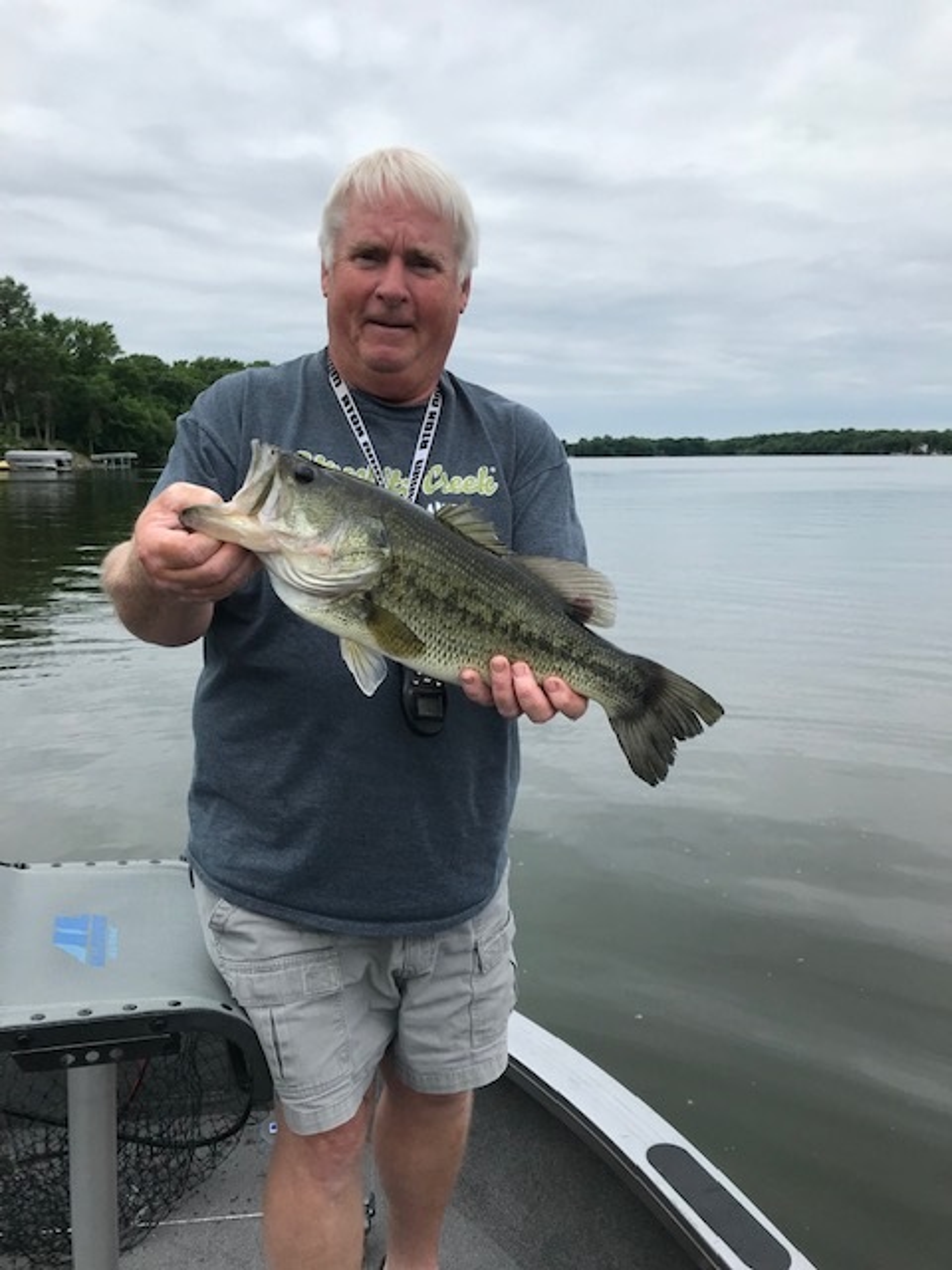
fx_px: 1027
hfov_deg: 49.7
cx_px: 476
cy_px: 635
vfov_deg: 63.4
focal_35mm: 28
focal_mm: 3.99
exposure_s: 1/1842
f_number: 1.8
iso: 20
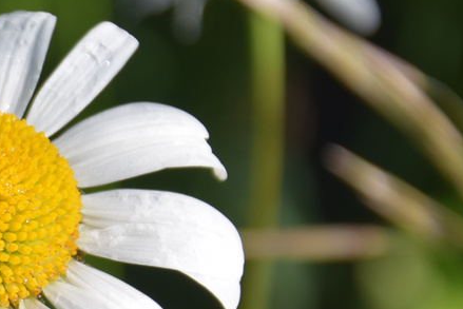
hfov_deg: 4.9
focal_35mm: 415
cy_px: 262
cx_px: -123
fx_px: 5337
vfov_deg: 3.3
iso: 200
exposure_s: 1/800
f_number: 5.3
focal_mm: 75
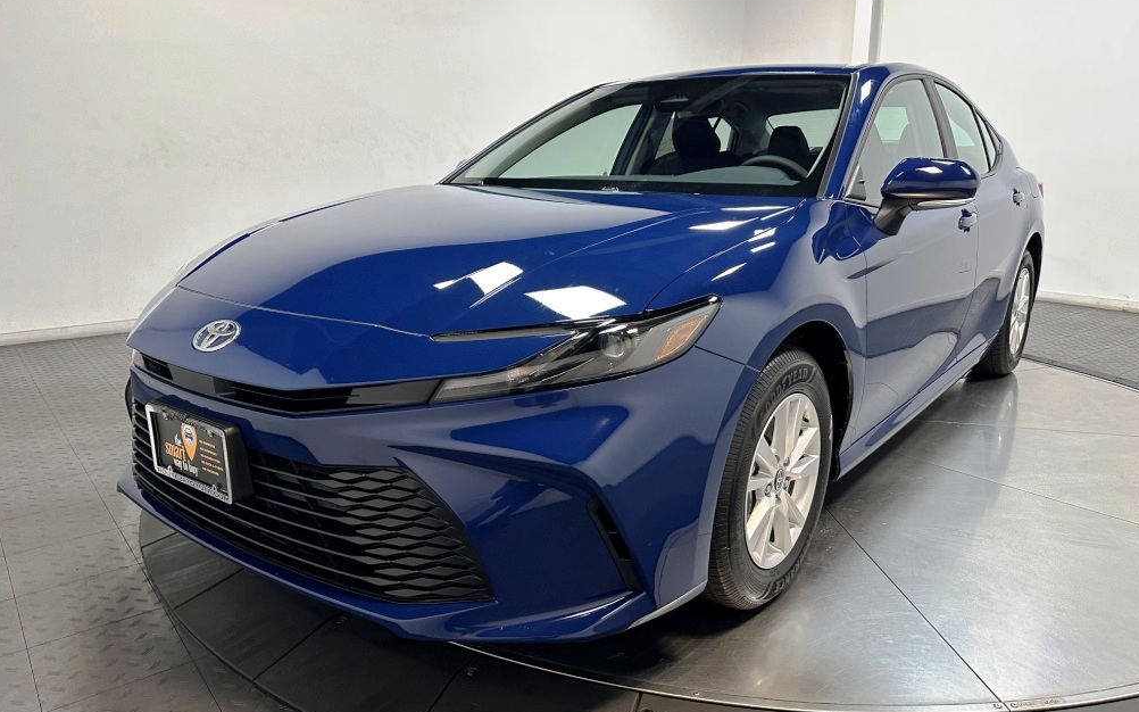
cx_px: 580
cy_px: 383
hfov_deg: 70.4
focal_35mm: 26
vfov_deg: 47.5
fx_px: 807
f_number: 1.78
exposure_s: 1/60
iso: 320
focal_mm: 6.86
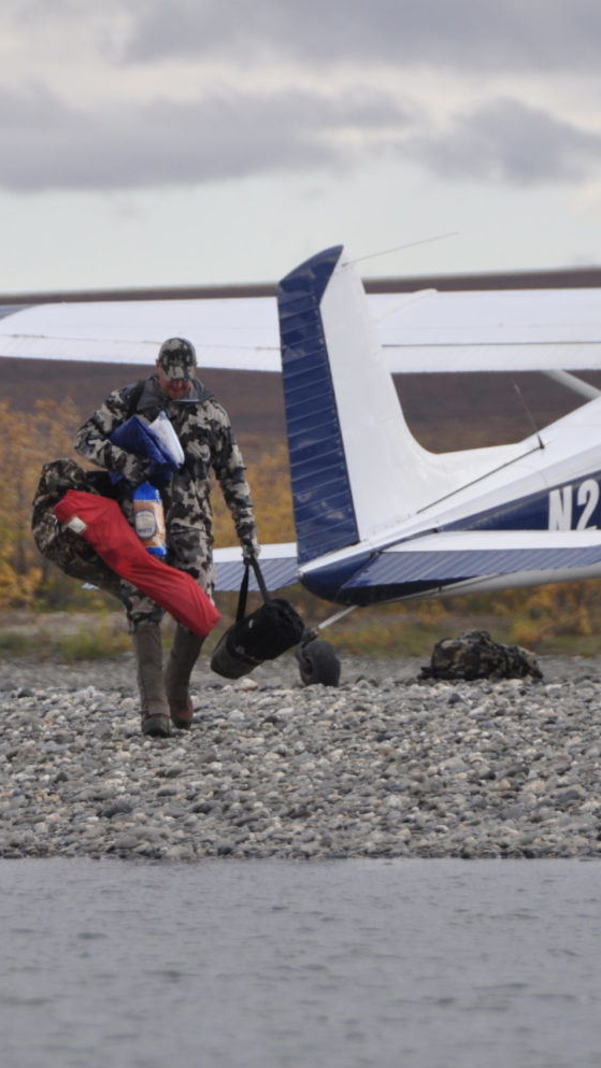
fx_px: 13421
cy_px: 535
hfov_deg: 2.6
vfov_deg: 4.6
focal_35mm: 474
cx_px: 263
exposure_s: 1/1000
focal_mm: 200
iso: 400
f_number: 5.6
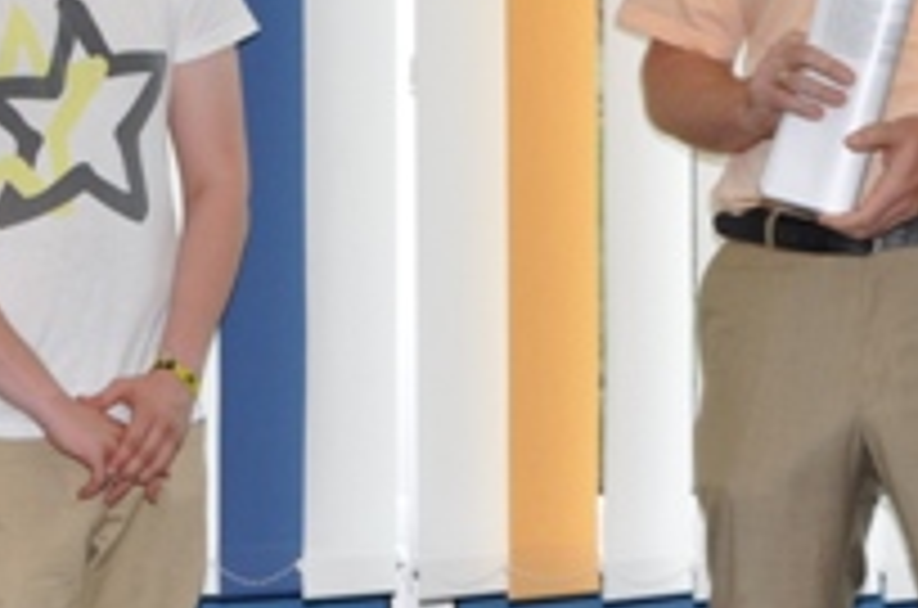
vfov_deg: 8.6
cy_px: 268
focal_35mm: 159
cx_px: -117
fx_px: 4044
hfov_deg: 12.7
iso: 400
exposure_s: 1/100
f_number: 5
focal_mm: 27
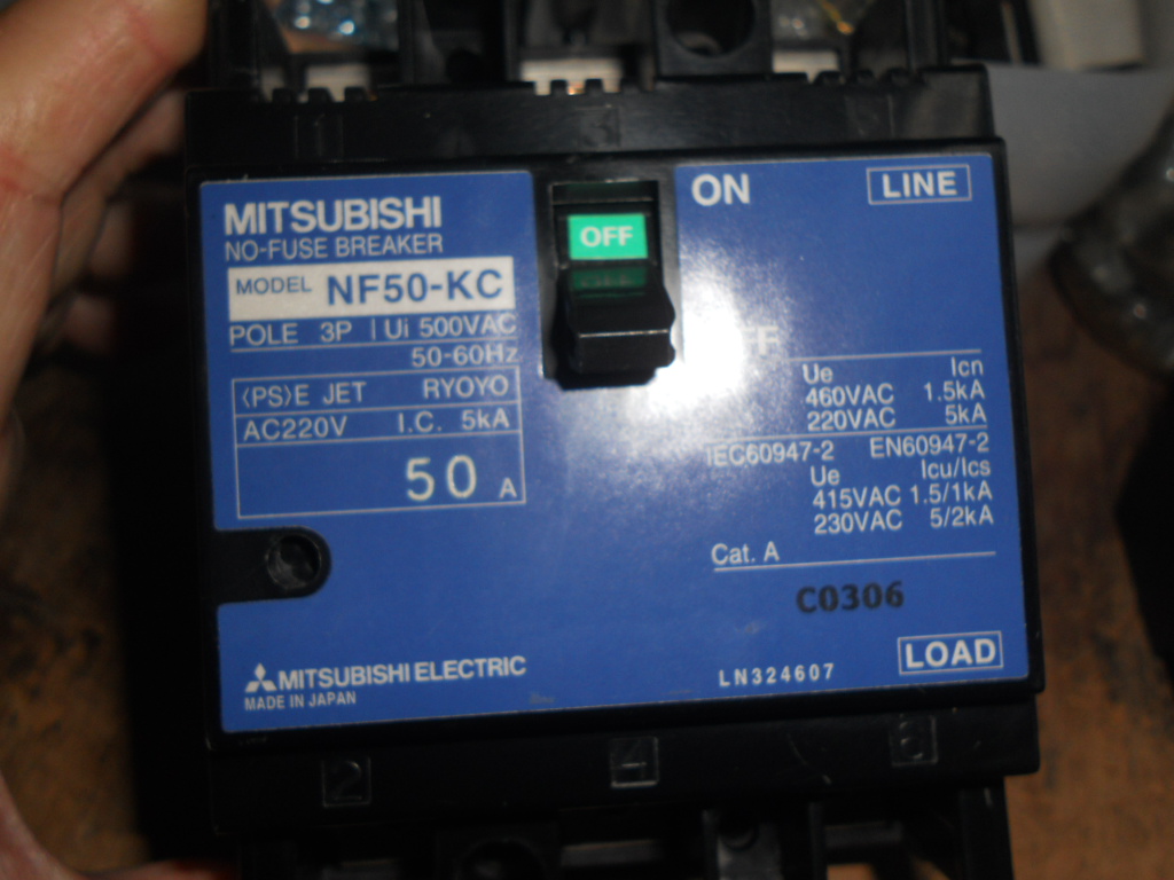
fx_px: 1085
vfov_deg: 44.2
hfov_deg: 56.8
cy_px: 440
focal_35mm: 32
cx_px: 587
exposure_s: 1/25
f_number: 8.8
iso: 80
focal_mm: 5.8
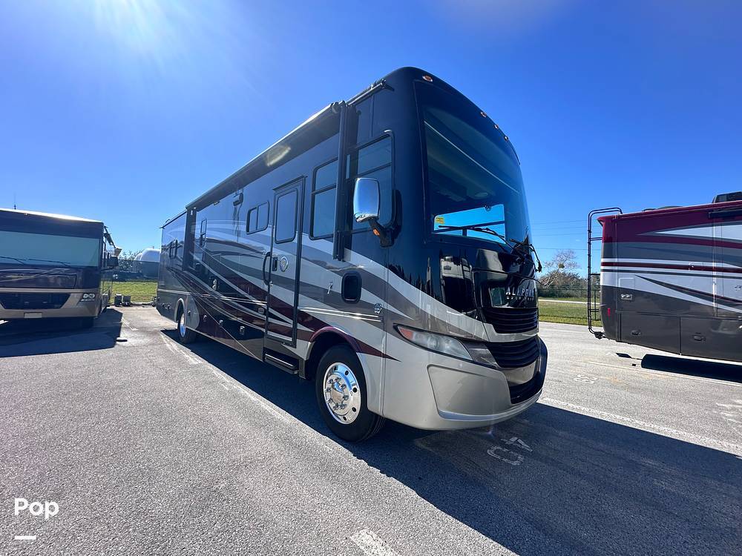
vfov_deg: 85.7
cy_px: 278
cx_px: 371
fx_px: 300
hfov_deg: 102.1
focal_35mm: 14
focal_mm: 2.22
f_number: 2.2
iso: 50
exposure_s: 1/801
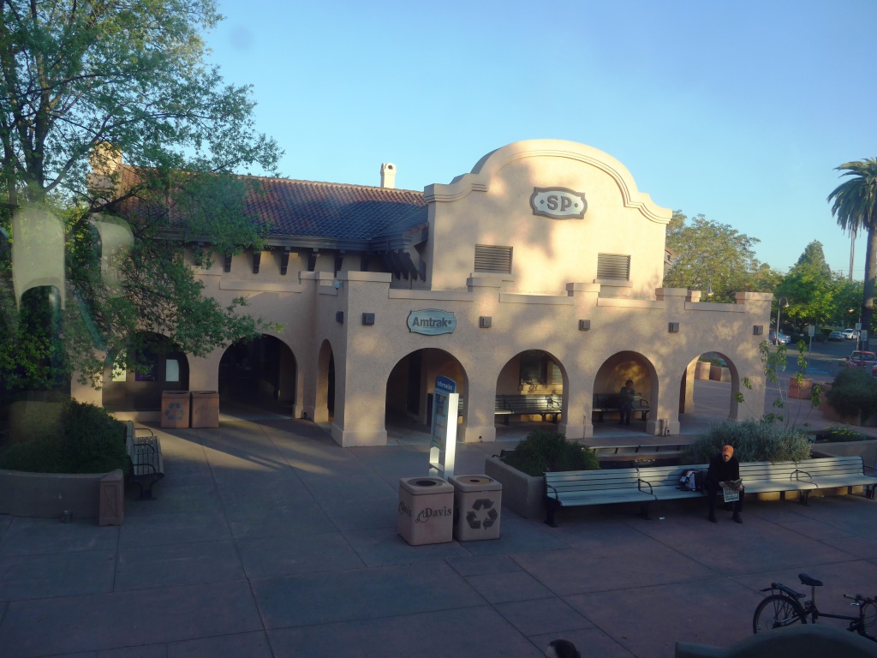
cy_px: 329
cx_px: 438
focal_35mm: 29
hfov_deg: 61.7
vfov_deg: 48.2
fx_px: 735
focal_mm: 6
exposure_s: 1/160
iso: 80
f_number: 2.8
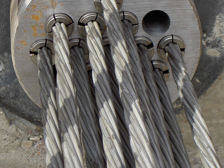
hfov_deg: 10.7
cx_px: 108
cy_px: 74
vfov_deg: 8.0
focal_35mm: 185
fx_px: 1197
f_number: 4.5
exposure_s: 1/169
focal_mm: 20.6
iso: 100
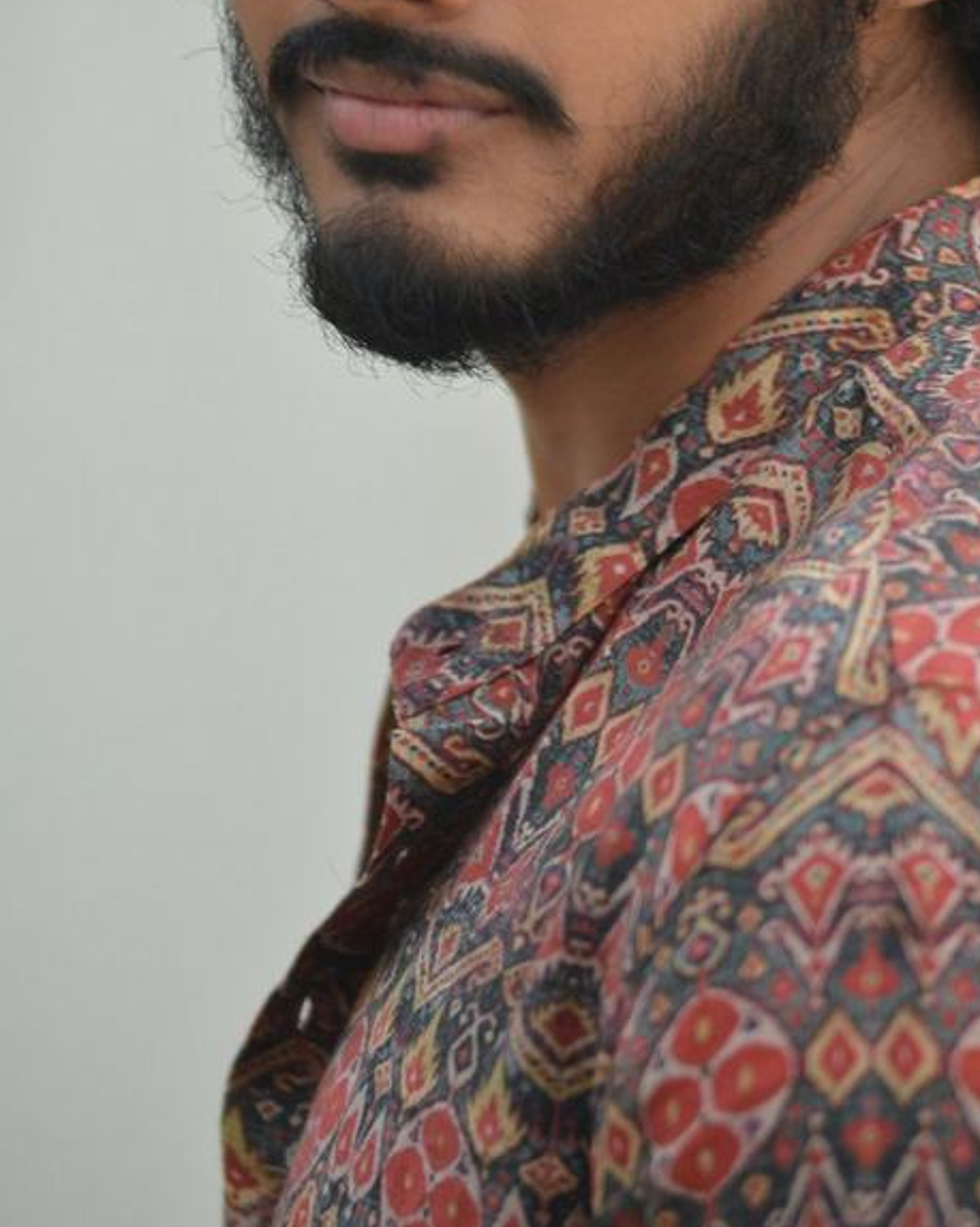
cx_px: 647
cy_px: 171
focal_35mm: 354
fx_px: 12841
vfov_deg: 5.5
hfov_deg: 4.4
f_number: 6.3
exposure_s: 1/125
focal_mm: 200
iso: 1000
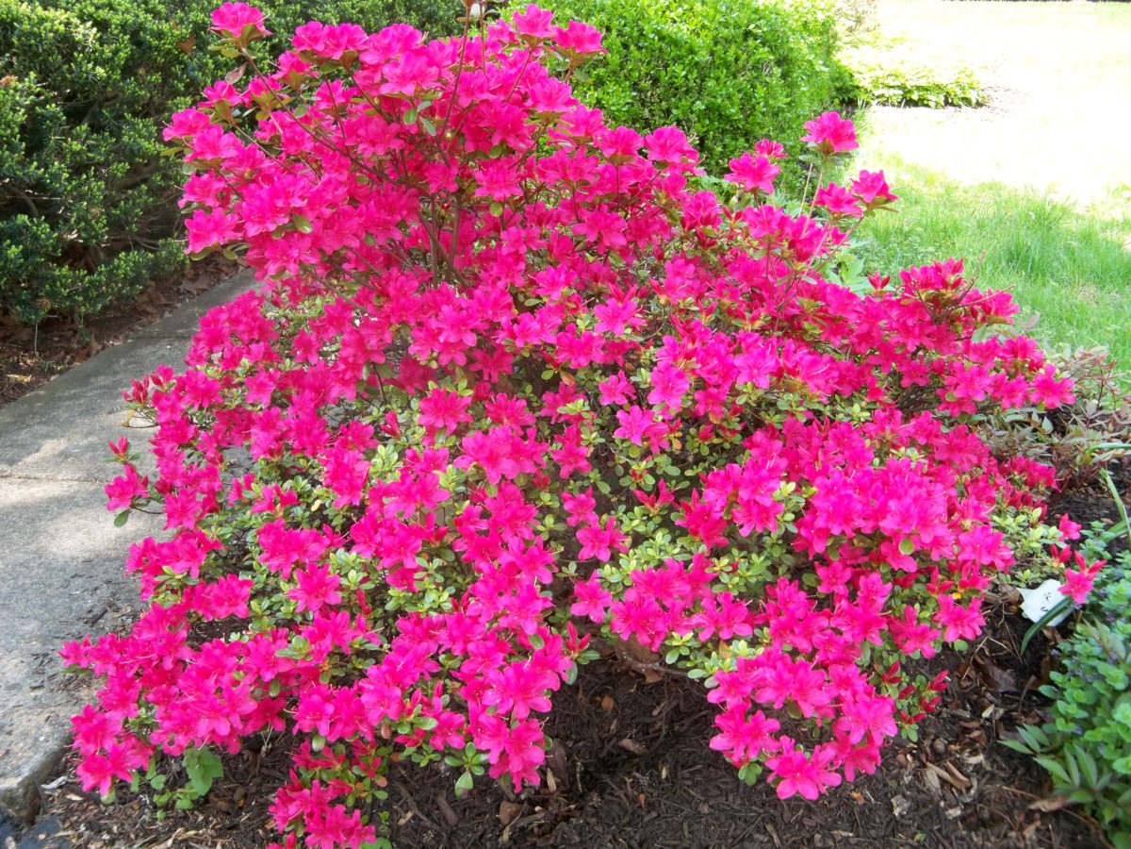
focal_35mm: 35
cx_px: 566
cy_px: 424
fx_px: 1144
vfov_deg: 40.7
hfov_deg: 52.6
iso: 64
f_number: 3.5
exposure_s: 1/40
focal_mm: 6.2
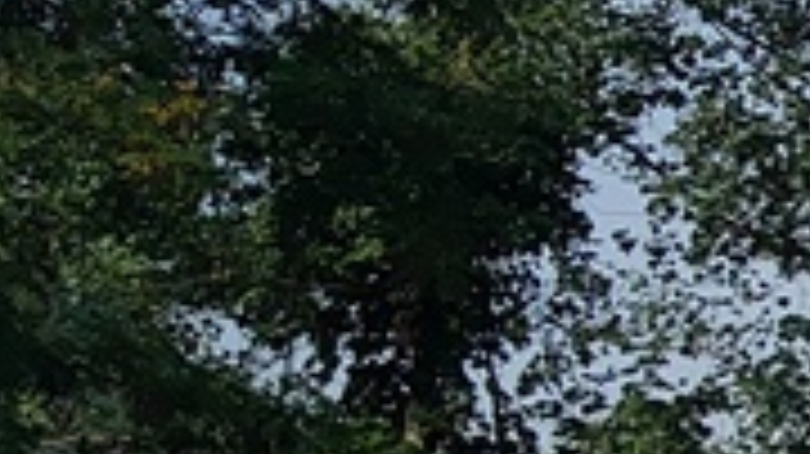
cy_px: 602
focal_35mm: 167
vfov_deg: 7.2
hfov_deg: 9.8
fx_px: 3585
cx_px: 2452
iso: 50
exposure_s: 1/1700
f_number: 1.8
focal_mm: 5.53
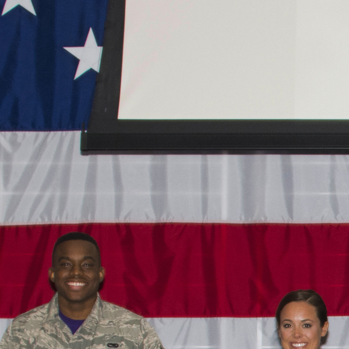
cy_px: 498
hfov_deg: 8.7
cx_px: 611
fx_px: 2201
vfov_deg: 8.9
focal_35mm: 193
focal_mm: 28
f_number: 3.5
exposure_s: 1/200
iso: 800
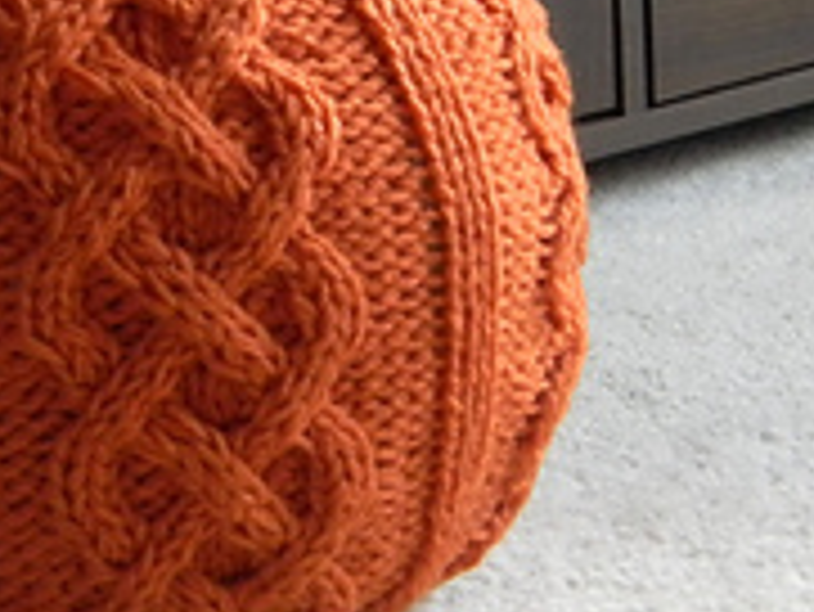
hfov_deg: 15.1
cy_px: -20
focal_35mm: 130
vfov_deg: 11.3
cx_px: 256
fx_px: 3059
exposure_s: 1/13
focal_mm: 8.6
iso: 400
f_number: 3.9
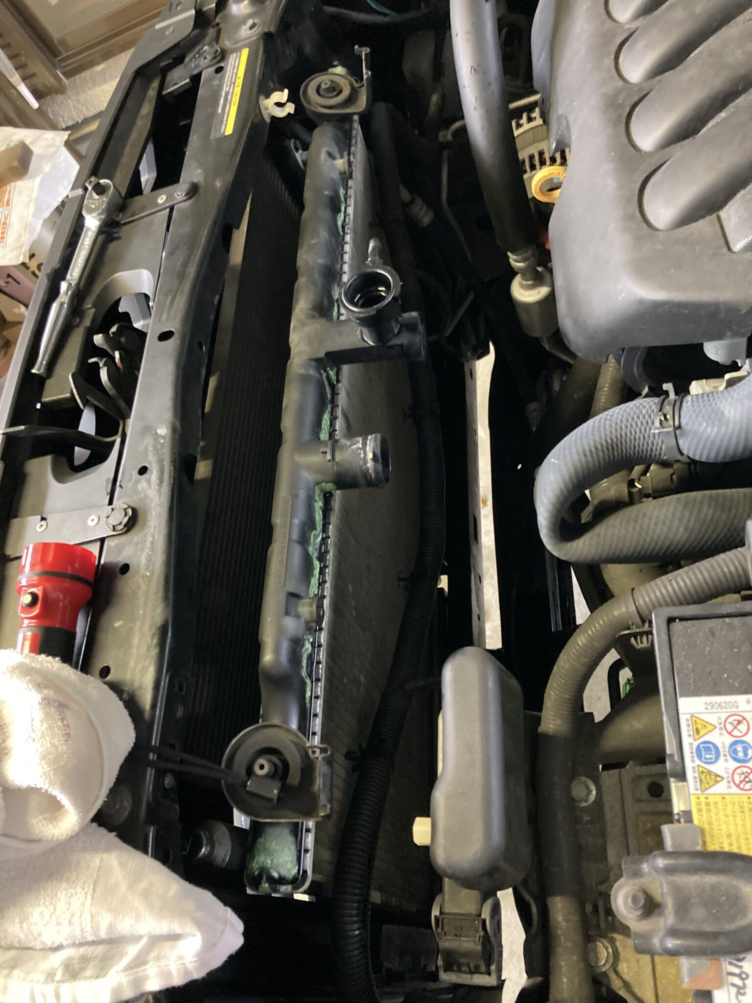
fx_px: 811
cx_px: 376
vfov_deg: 63.4
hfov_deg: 49.7
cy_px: 502
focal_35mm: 28
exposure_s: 1/20
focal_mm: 3.99
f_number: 1.8
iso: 640
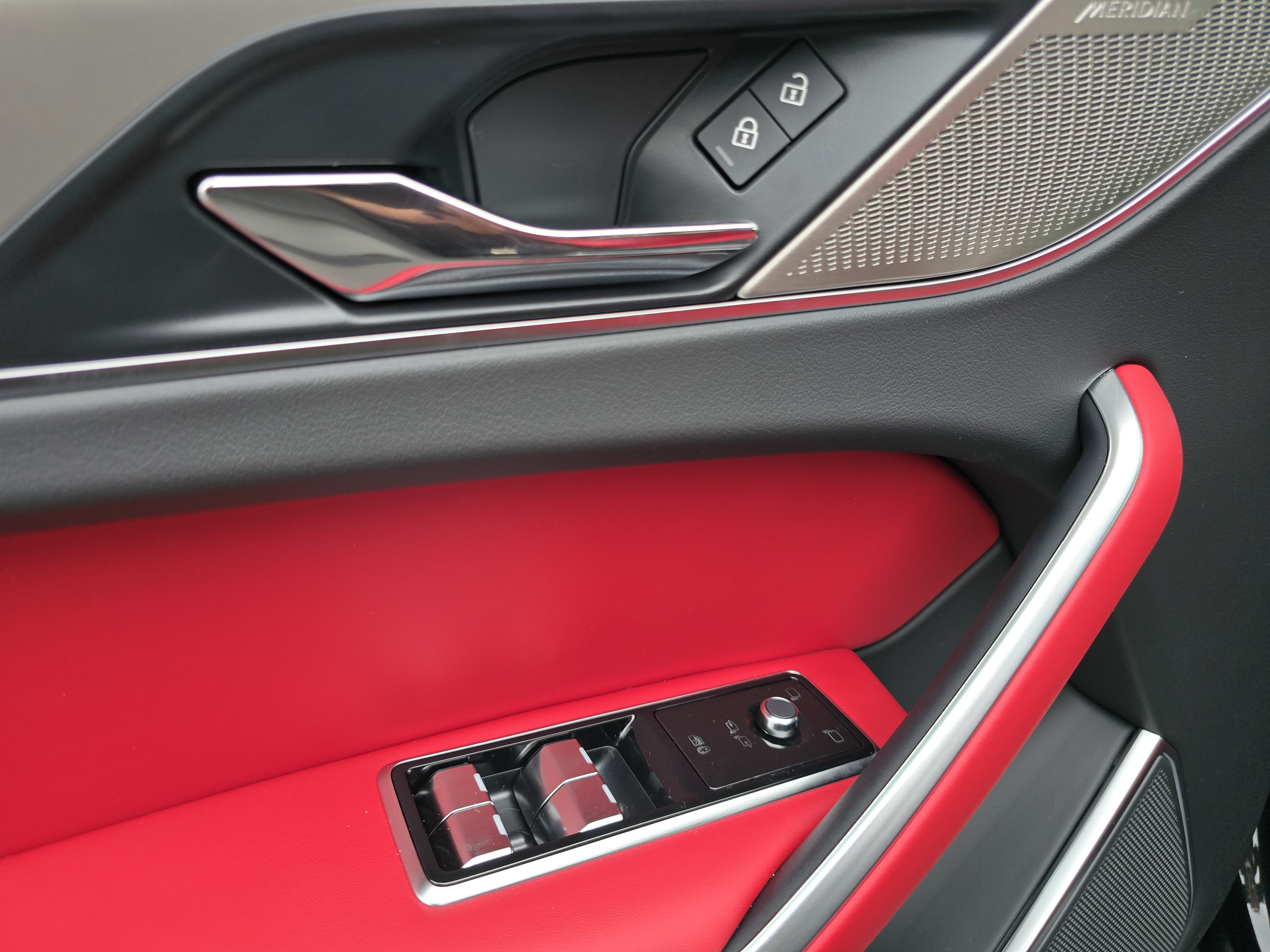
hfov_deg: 73.9
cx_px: 635
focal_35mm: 23
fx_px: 844
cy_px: 476
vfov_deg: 58.9
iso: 20
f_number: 1.7
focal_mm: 6.3
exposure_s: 1/180
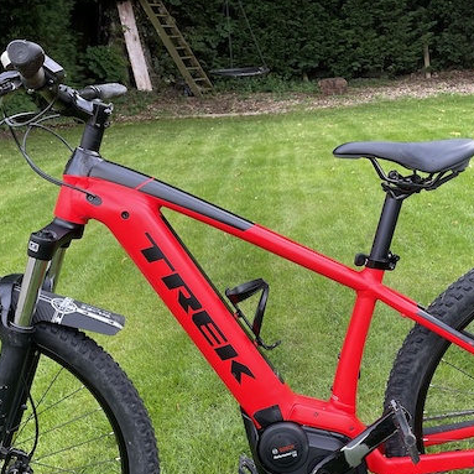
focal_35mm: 48
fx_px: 744
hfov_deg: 35.3
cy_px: 328
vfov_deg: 34.9
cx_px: 254
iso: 32
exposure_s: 1/123
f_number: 1.6
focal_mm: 4.2
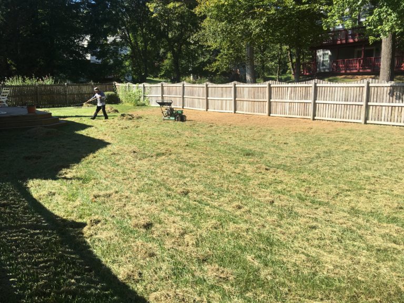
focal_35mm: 29
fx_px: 338
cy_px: 152
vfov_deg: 48.2
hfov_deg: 61.7
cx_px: 202
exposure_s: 1/818
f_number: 2.2
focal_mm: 4.15
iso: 25
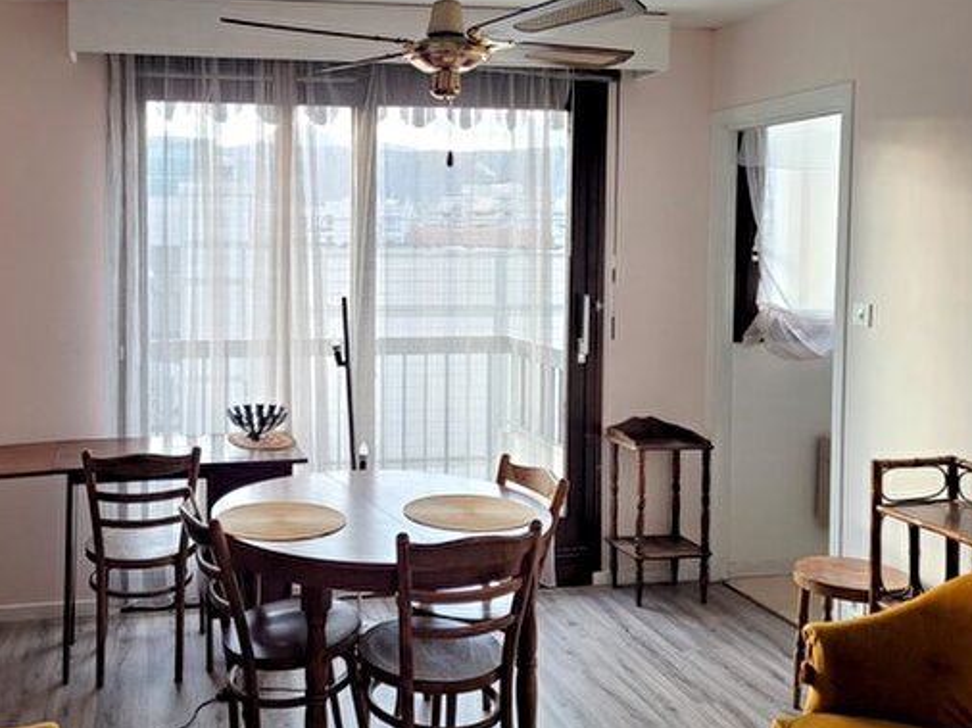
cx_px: 319
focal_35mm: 36
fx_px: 1010
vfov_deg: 39.5
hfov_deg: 50.4
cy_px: 291
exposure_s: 1/100
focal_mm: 5.4
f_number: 1.8
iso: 125
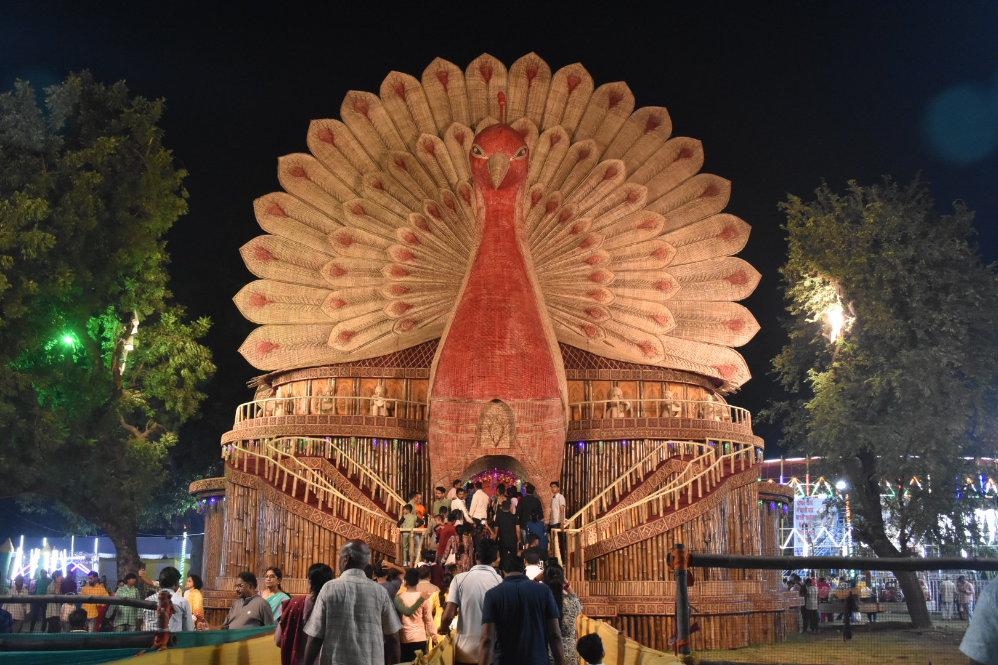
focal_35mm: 36
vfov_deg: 36.9
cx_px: 499
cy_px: 332
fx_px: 998
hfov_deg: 53.1
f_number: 5
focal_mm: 24
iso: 2500
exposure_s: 1/125
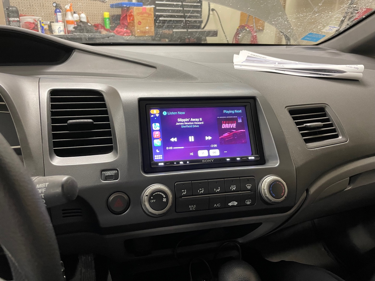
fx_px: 282
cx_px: 188
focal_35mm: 26
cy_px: 140
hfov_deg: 67.3
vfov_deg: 53.1
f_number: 1.6
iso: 400
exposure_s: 1/40
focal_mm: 4.2
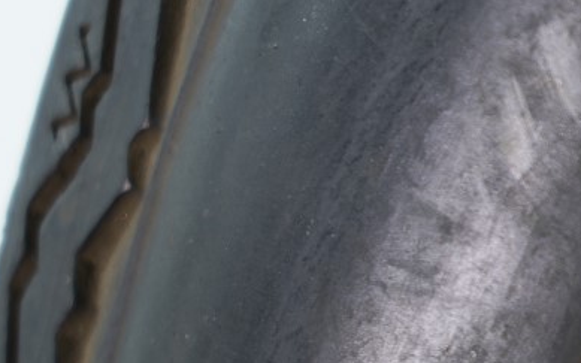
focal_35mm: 550
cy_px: 540
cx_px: 1474
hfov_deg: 3.8
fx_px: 8708
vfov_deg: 2.4
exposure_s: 2.5
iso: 100
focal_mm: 105
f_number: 5.6
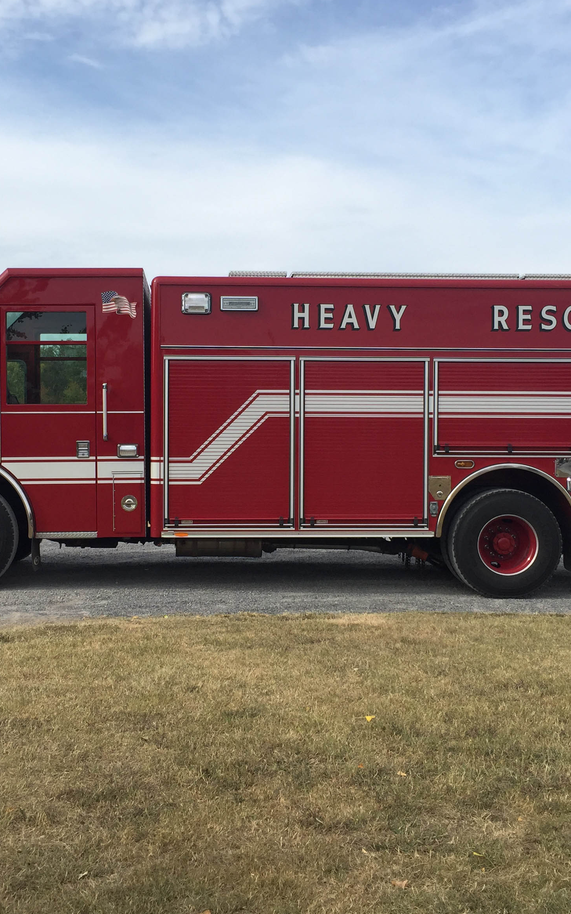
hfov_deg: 29.8
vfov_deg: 46.2
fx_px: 1071
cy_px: 436
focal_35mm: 43
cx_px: 245
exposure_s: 1/1412
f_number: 2.2
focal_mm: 4.15
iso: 32
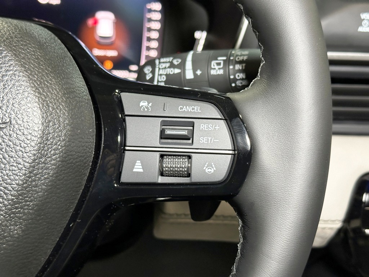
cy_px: 138
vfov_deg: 30.3
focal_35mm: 48
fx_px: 512
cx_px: 184
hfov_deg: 39.7
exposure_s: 1/40
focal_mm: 6.86
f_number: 1.78
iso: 400
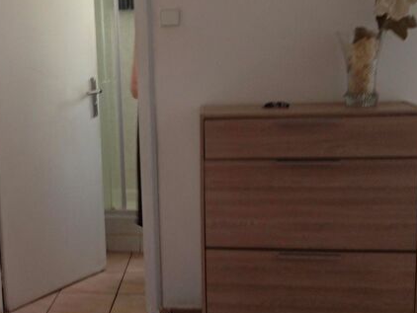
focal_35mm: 58
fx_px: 699
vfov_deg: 25.2
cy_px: 145
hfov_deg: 32.6
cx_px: 110
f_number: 2.4
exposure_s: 1/20
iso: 64
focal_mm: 4.28
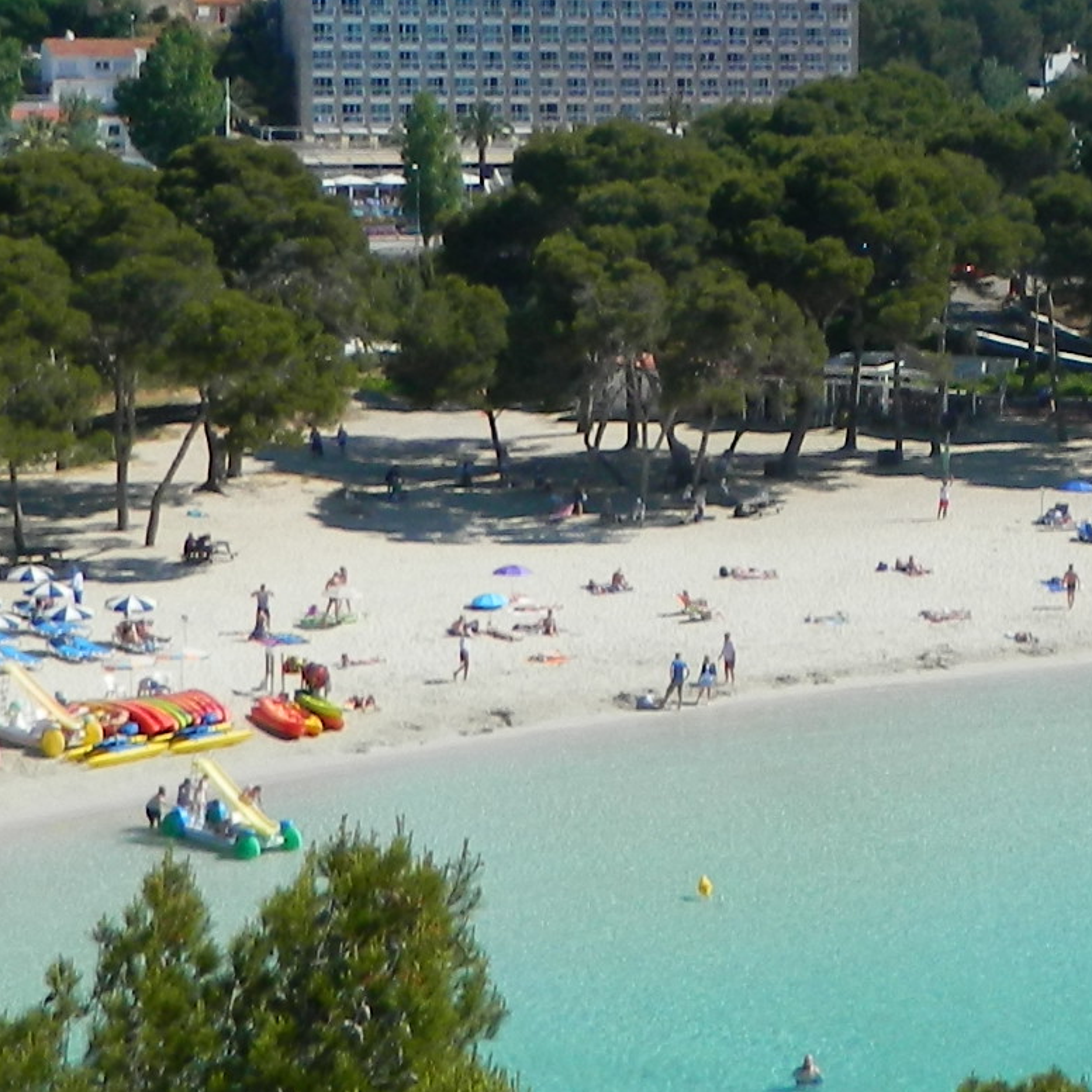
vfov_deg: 18.6
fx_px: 3319
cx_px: 943
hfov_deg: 18.4
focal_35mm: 93
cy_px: 356
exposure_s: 1/125
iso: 80
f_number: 8.7
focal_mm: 4.5
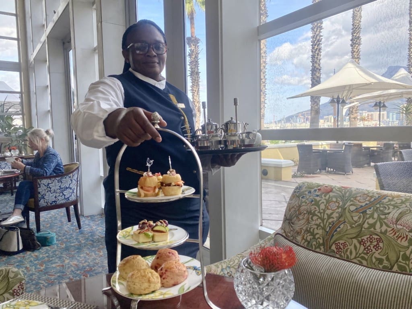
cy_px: 154
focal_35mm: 26
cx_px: 206
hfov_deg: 67.3
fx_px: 309
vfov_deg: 53.1
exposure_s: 1/1395
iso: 32
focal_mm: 4.25
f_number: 1.8
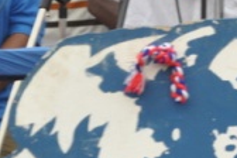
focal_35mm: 967
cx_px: 243
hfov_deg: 2.1
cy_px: -69
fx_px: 6366
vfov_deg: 1.4
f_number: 5
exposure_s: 1/50
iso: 640
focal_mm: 180
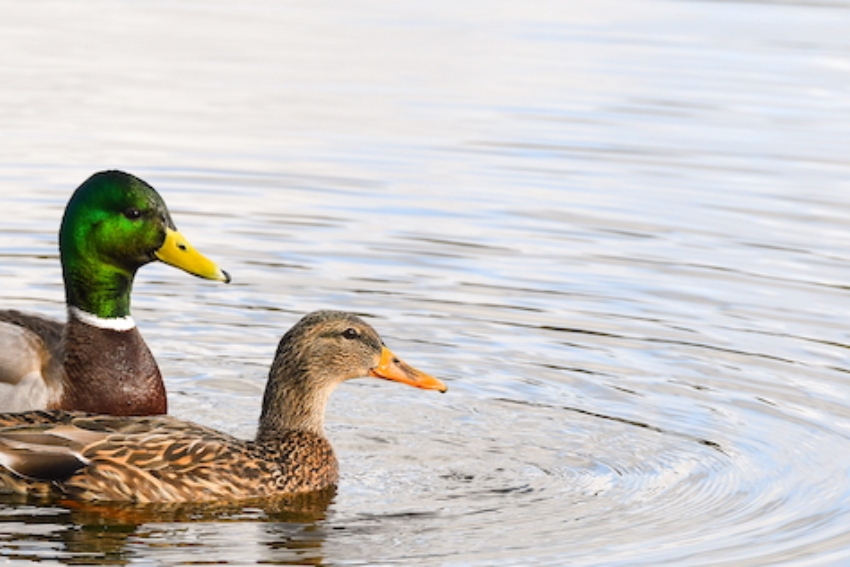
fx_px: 12560
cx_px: 325
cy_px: 463
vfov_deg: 2.6
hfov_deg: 3.9
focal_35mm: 532
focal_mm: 200
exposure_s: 1/320
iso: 100
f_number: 5.6
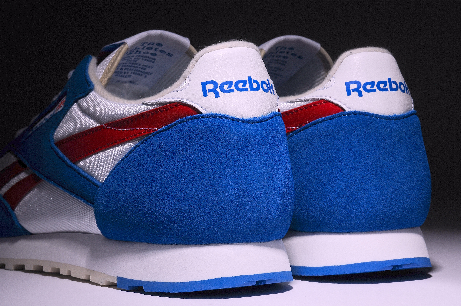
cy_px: 153
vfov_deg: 14.0
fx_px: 1247
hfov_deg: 20.9
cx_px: 230
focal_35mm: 98
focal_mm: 65
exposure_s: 1/100
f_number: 20
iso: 200
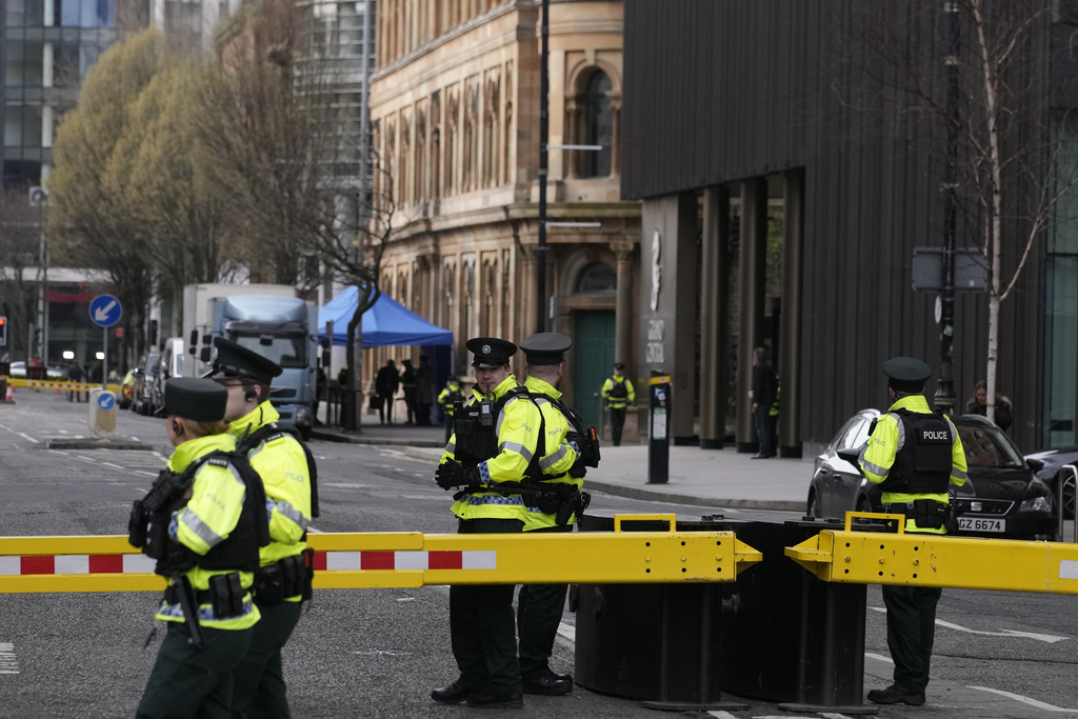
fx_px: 5211
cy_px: 360
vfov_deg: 7.9
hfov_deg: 11.8
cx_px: 539
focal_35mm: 174
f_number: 5
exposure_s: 1/2500
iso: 2000
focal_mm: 116
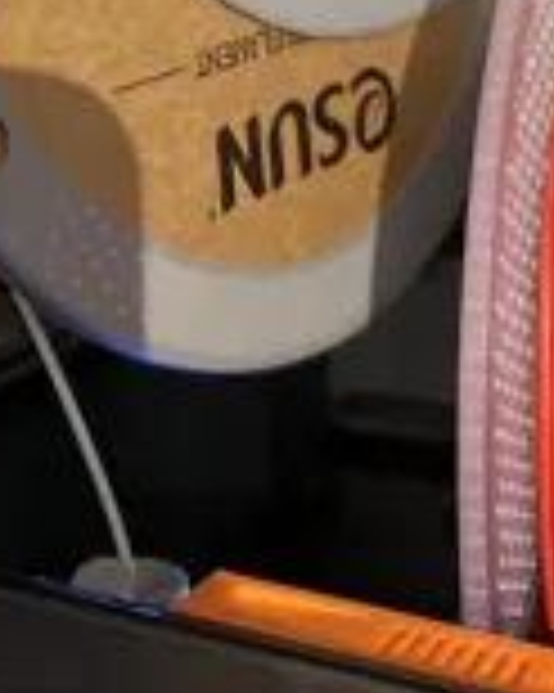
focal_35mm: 66
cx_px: 36
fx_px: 1354
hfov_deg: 22.5
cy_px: -63
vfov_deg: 26.5
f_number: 1.5
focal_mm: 5.7
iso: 400
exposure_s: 1/33
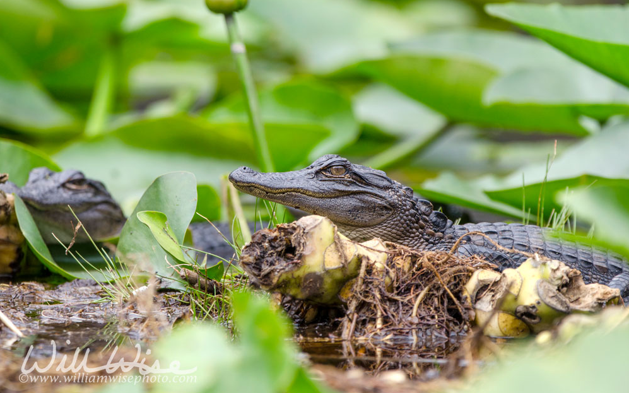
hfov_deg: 3.0
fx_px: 12067
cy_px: 186
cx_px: 315
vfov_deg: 1.9
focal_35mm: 704
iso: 320
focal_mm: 460
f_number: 6
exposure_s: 1/400
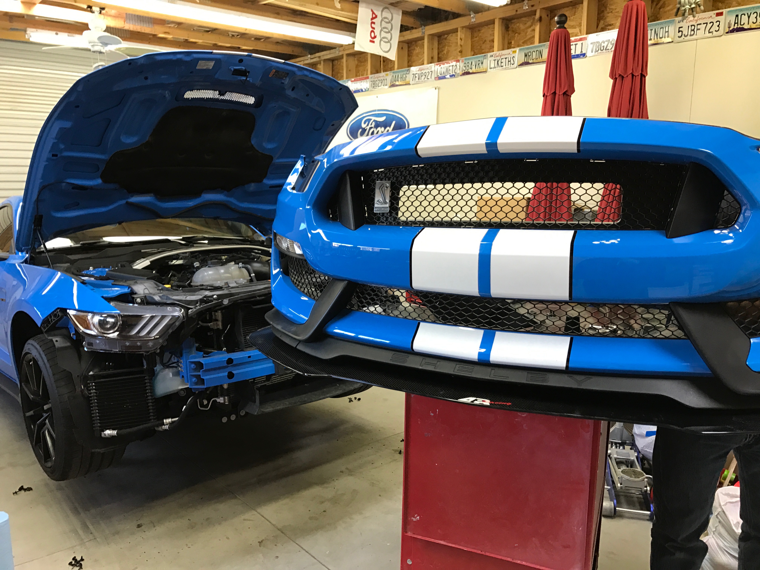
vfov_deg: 49.7
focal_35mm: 28
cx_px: 380
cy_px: 285
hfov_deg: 63.4
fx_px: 615
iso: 40
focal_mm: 3.99
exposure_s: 1/24
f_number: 1.8
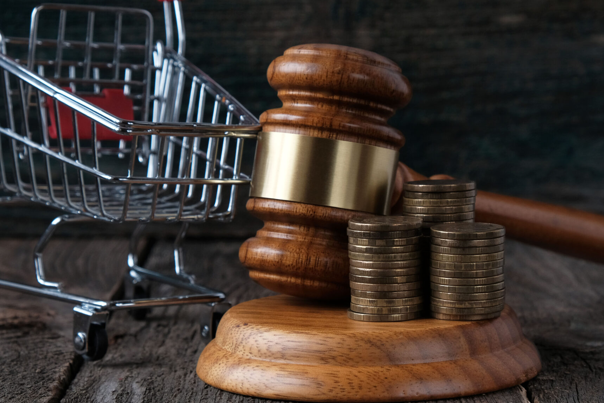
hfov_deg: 16.5
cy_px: 170
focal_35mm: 124
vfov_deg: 11.1
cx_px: 298
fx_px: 2080
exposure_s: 1/15
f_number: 8
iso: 400
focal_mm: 55
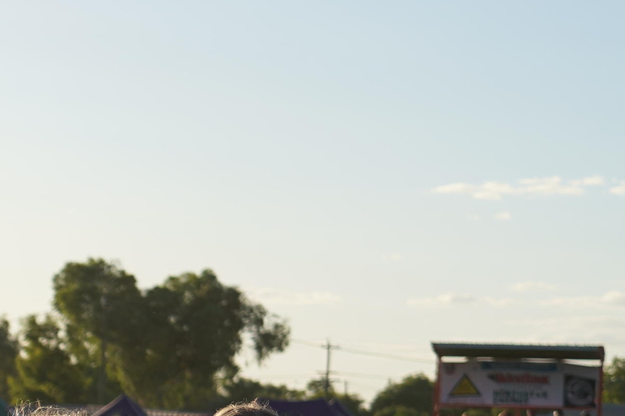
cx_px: -615
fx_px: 3228
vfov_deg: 7.3
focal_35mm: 186
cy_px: 580
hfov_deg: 10.2
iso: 100
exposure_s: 1/640
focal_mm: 45
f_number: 4.5
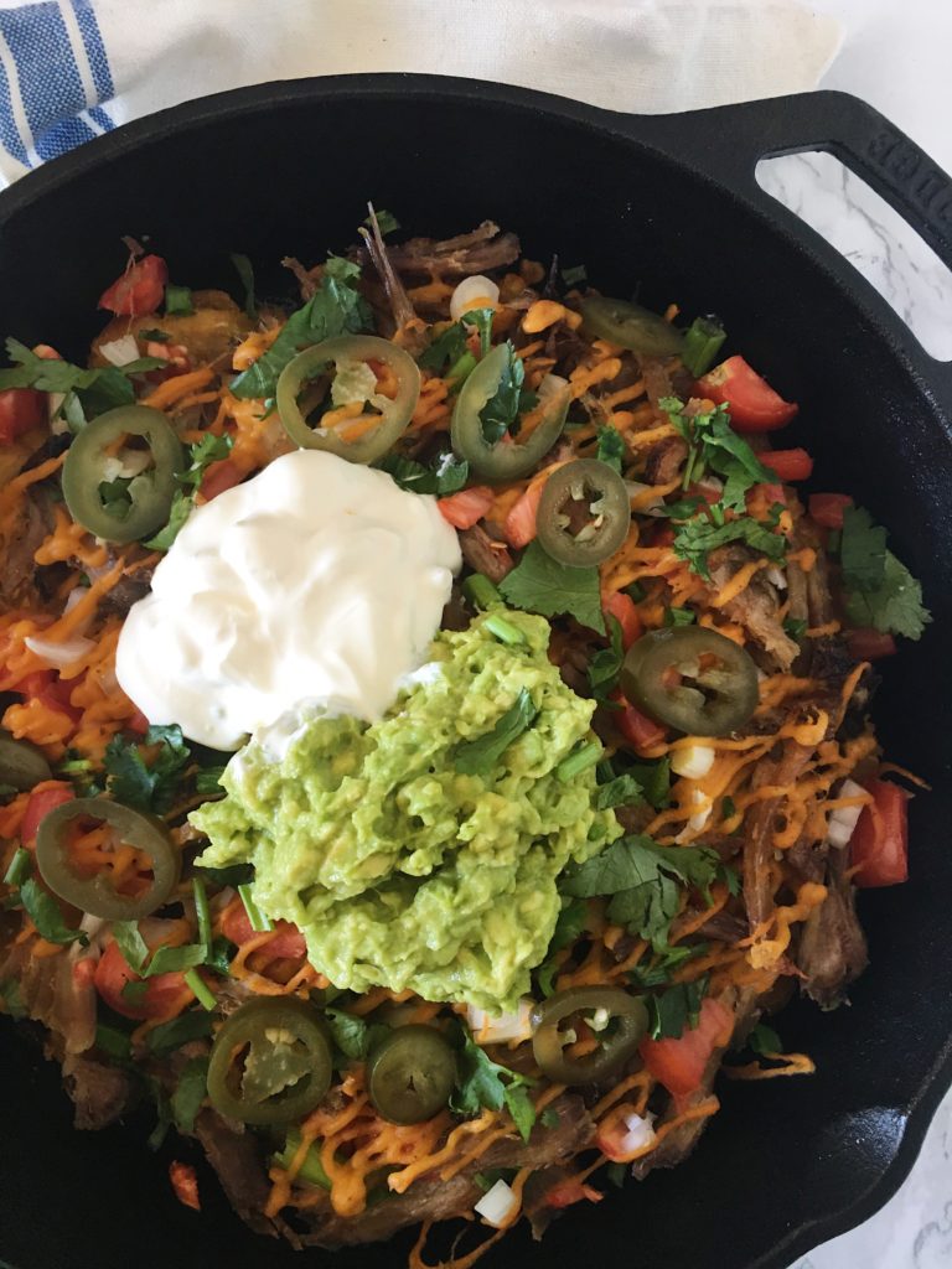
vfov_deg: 61.7
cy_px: 634
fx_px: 1063
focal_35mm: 29
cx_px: 476
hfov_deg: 48.2
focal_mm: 4.15
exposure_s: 1/30
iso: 100
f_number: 2.2
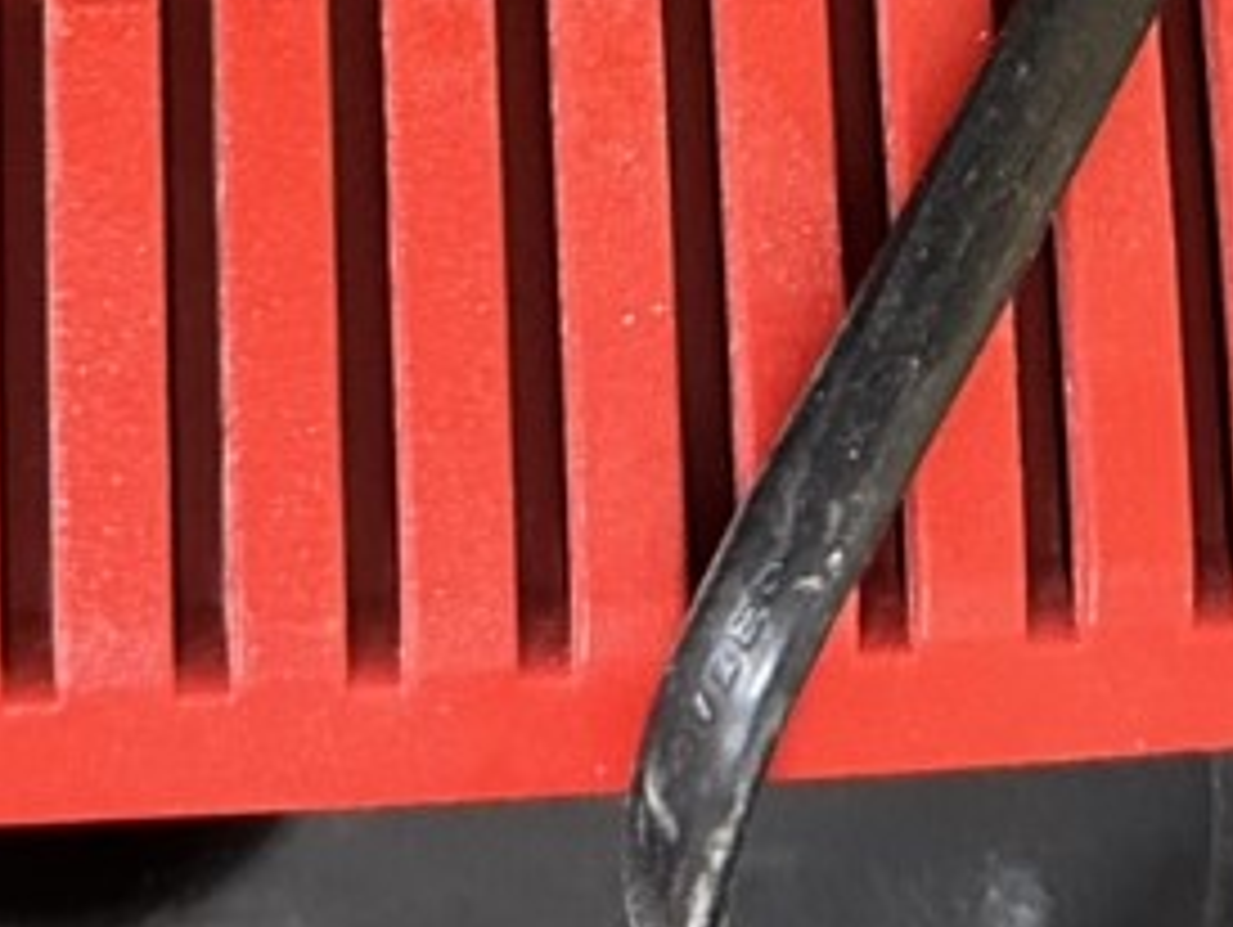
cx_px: 428
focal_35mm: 126
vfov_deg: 10.3
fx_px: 4492
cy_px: -1246
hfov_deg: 15.6
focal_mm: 6.86
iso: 640
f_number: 1.78
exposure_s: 1/33
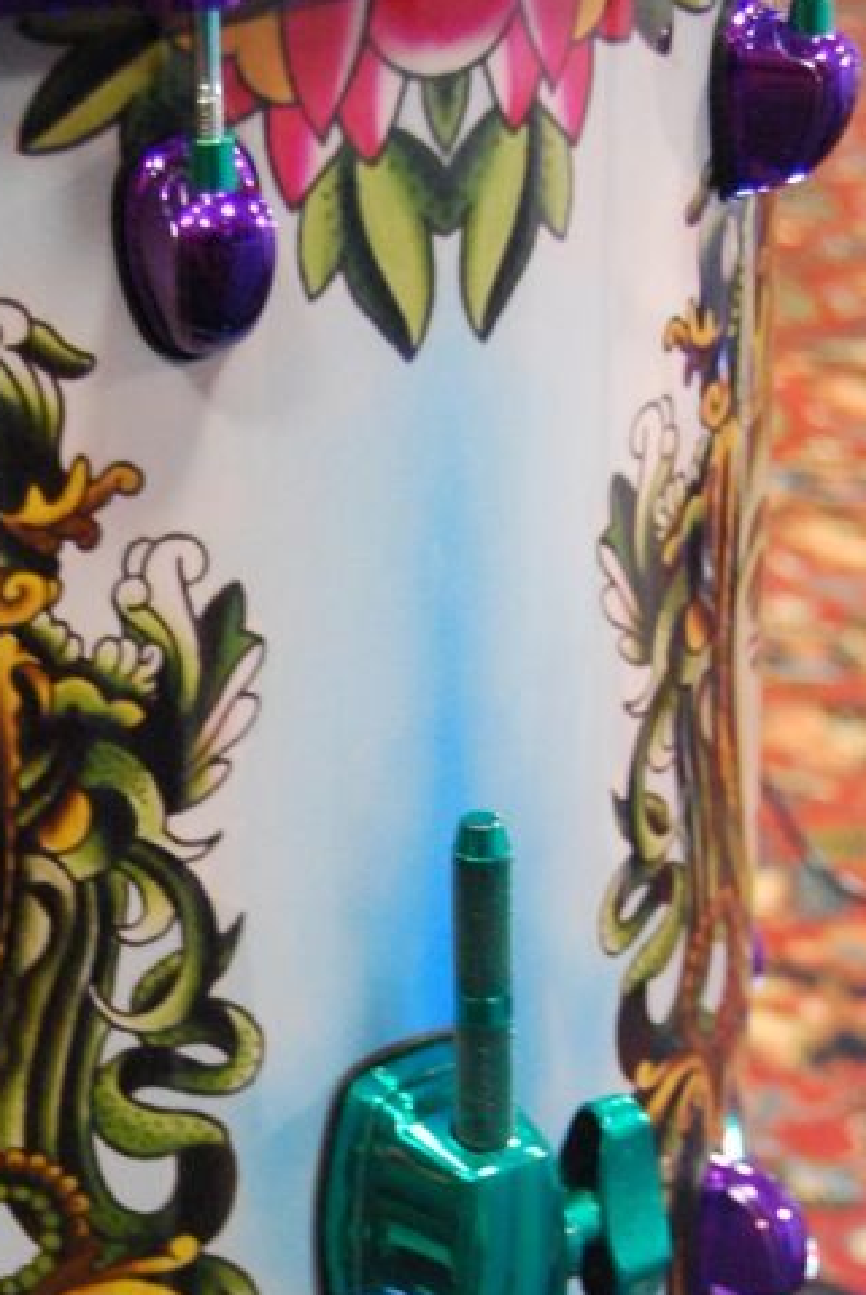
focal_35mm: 112
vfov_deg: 18.1
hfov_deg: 12.0
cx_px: -127
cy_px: 1035
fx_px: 4032
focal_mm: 30
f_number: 4.2
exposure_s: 1/10
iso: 1600
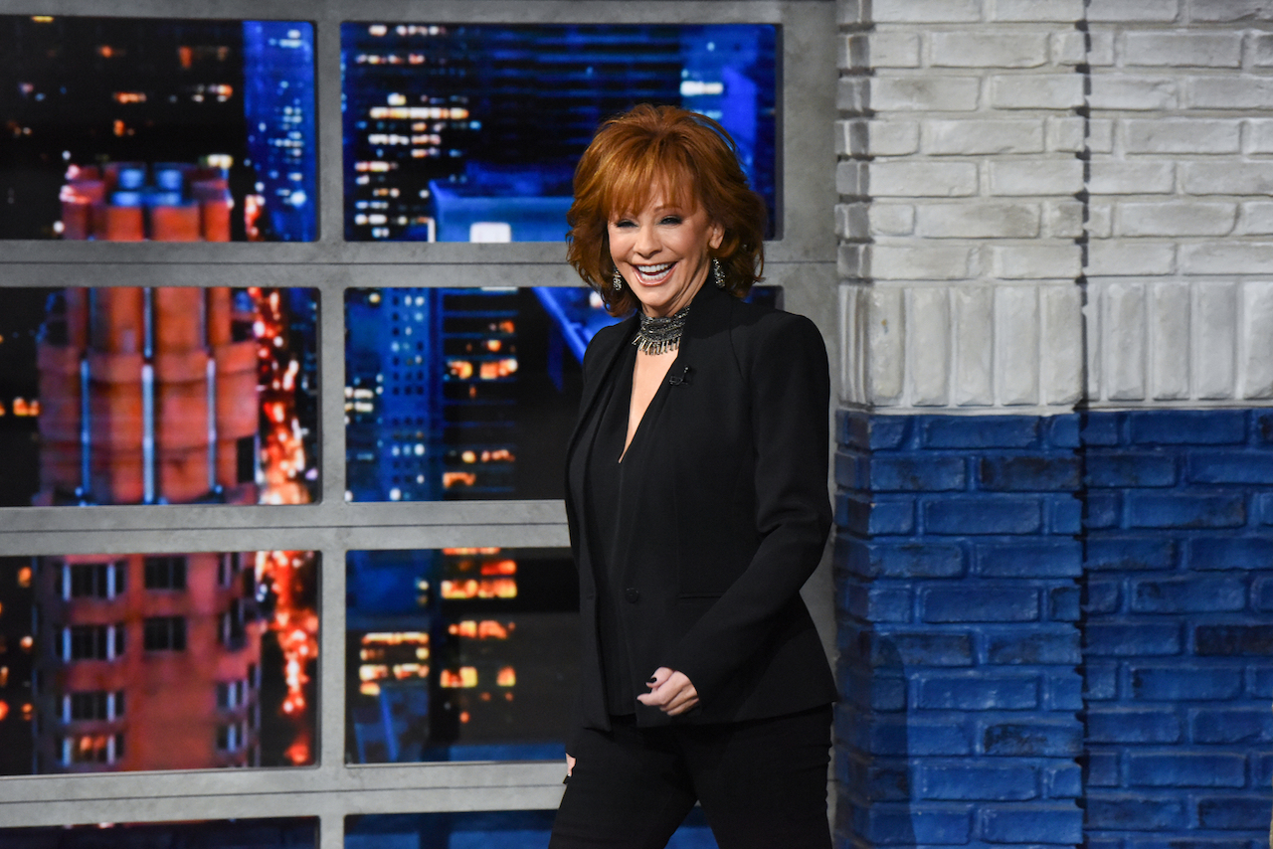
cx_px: 636
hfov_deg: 12.8
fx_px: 5659
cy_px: 424
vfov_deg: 8.6
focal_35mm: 160
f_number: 5.6
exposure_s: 1/250
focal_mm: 160
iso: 6400
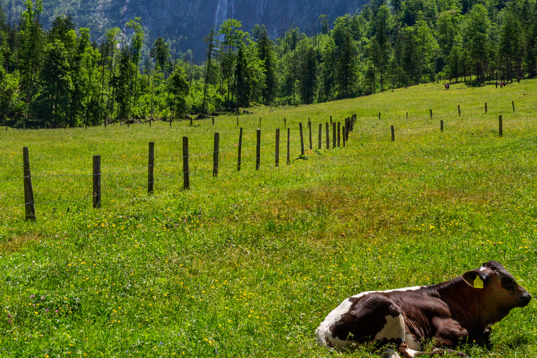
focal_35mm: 67
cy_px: 46
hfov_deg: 29.9
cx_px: 186
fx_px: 999
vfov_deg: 20.0
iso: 100
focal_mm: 22
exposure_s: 1/200
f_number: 10
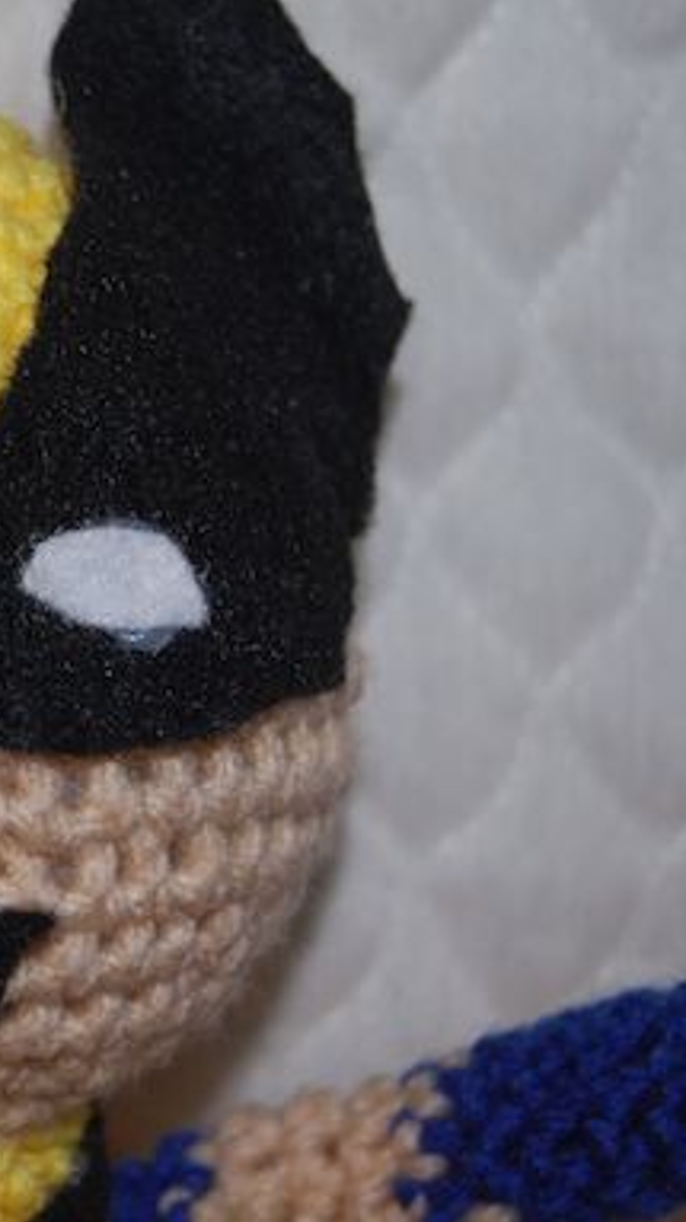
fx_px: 3854
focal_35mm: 119
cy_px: 613
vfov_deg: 18.0
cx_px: -169
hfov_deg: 10.0
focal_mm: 50
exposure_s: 1/60
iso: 400
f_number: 5.6
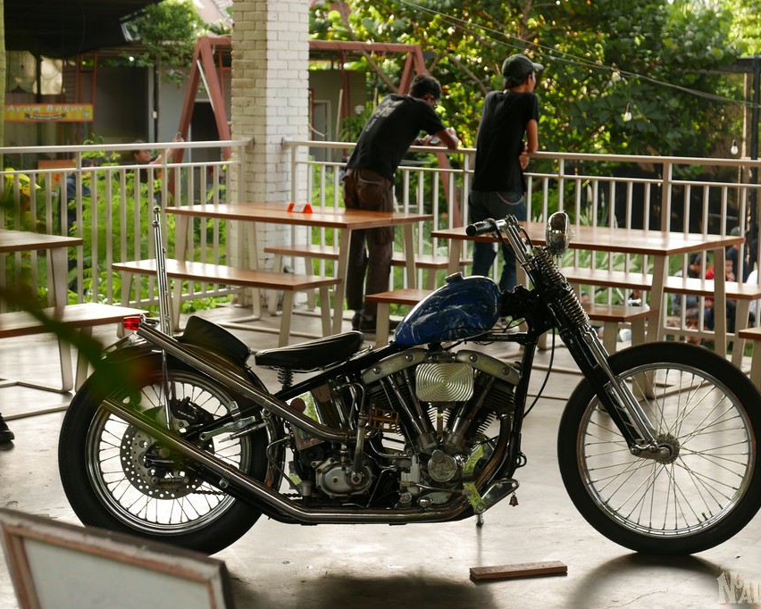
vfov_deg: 19.4
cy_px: 305
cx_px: 433
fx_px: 1780
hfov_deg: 24.1
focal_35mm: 79
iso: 200
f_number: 3.5
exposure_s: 1/125
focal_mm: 31.5
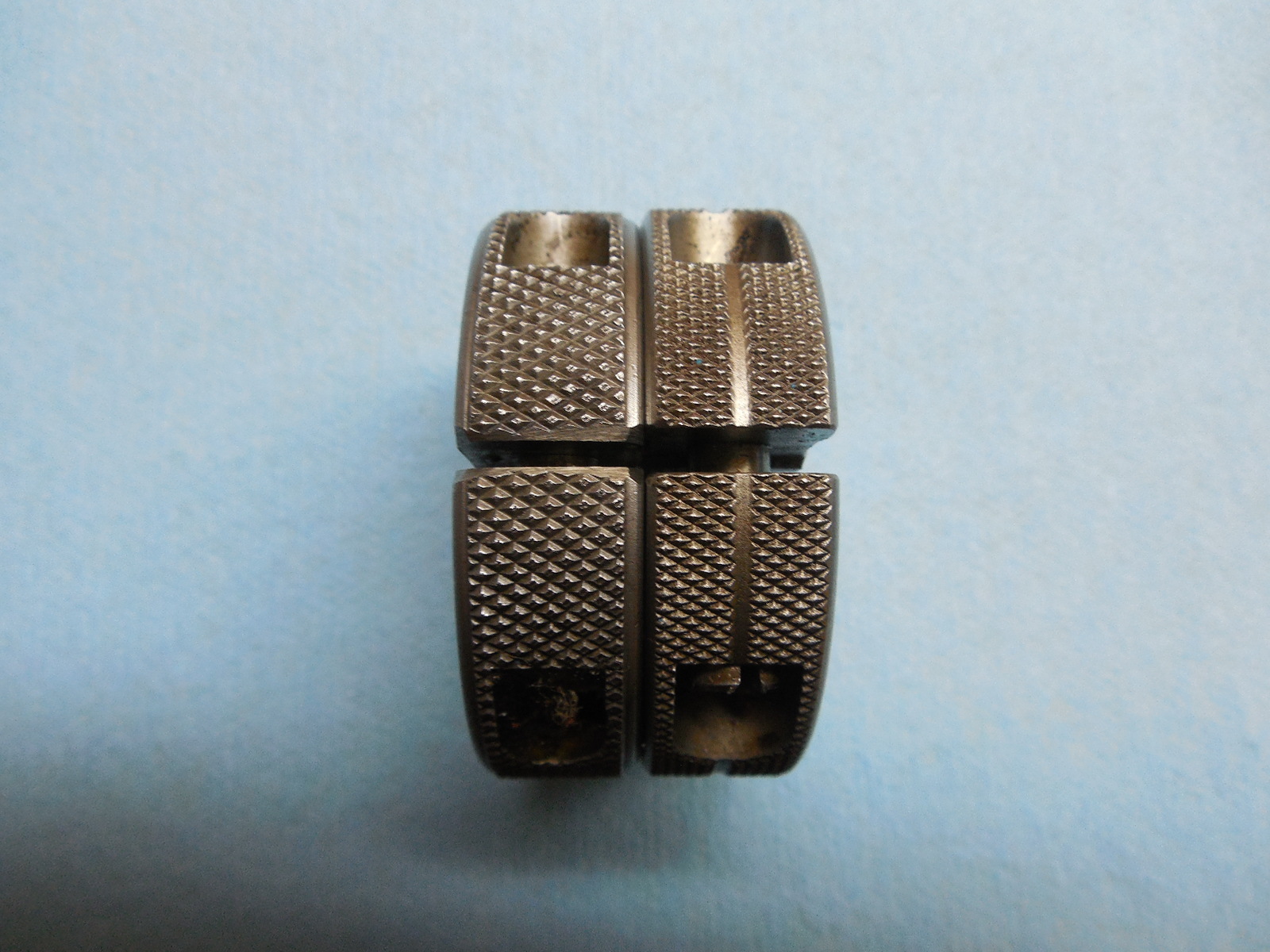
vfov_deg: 54.9
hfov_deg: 69.4
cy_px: 476
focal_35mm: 25
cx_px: 635
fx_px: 917
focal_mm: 4.5
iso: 280
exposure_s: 1/30
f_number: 3.3
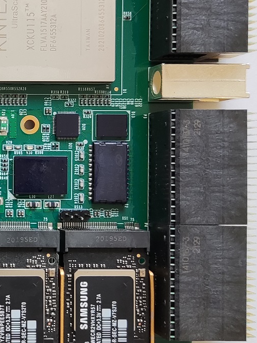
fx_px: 733
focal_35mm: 74
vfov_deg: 26.3
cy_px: 172
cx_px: -97
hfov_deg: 18.2
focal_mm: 4.71
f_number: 1.79
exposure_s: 1/60
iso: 54
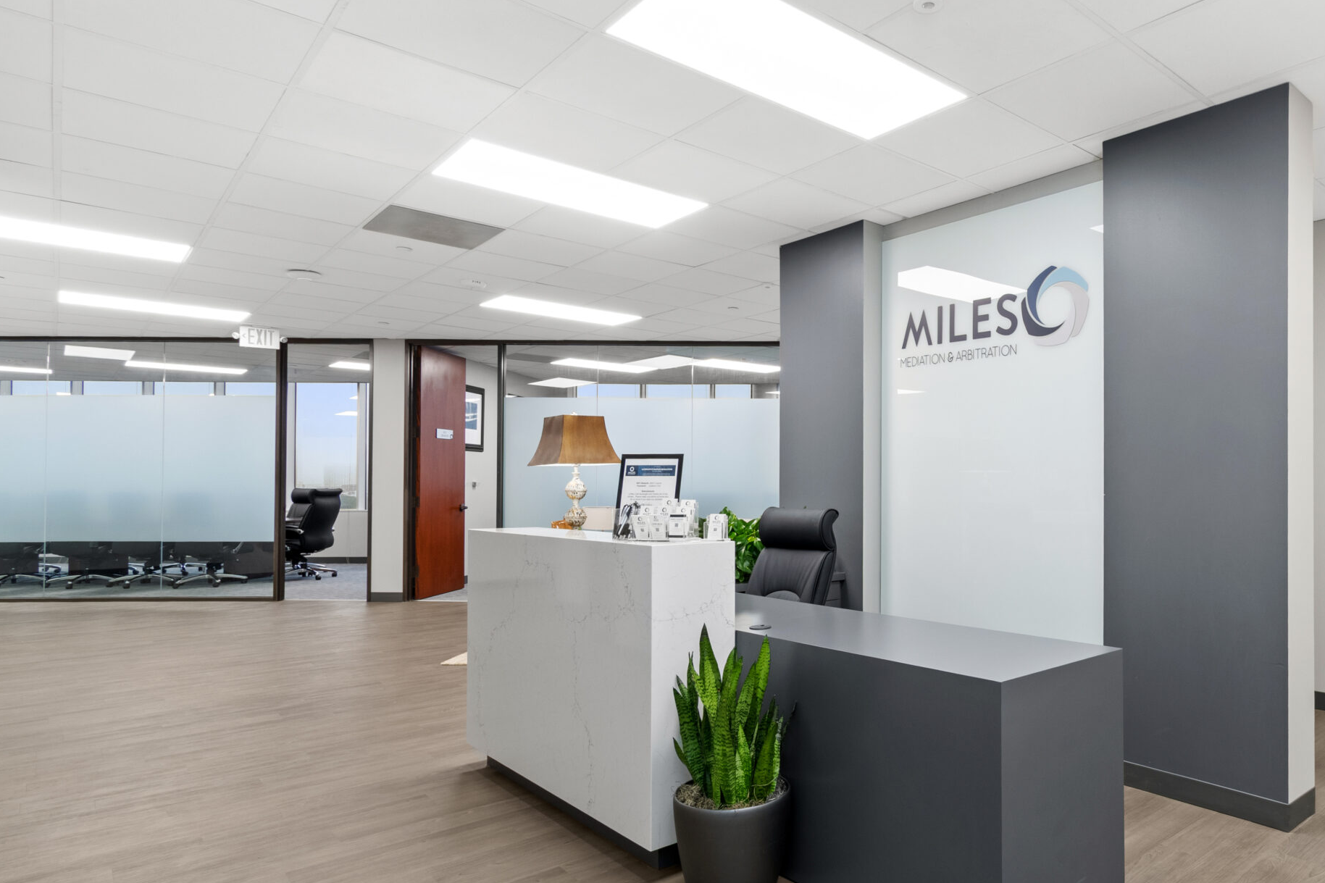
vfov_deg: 59.4
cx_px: 913
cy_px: 483
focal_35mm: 21
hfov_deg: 77.8
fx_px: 773
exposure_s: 1/2
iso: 400
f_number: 11
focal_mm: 10
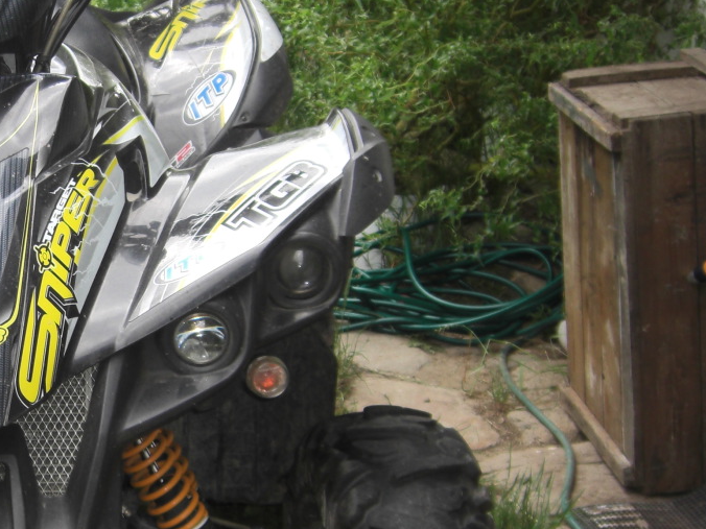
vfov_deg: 16.4
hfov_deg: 20.9
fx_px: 1836
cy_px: 314
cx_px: -22
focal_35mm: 90
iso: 80
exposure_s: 1/200
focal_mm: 7.9
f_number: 2.8
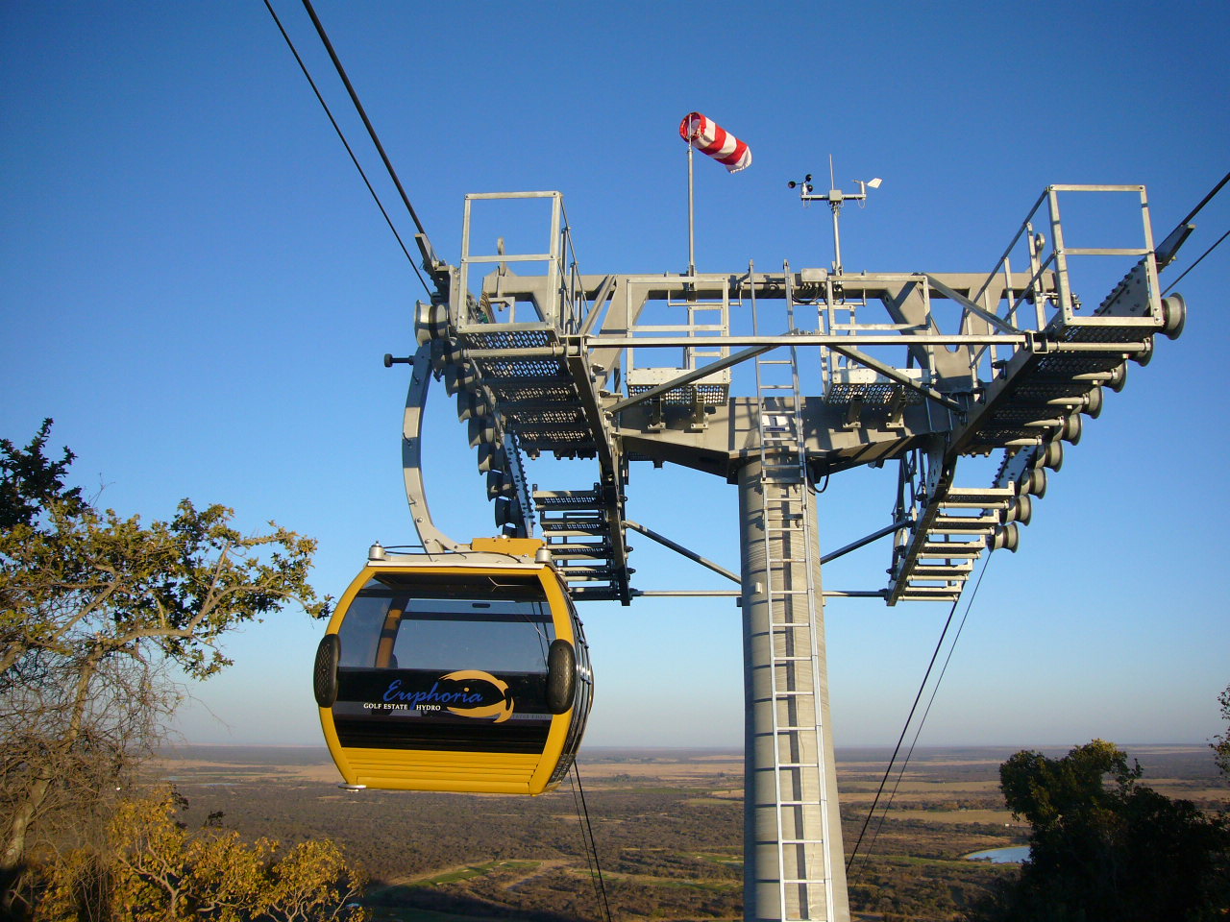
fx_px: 995
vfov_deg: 49.7
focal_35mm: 28
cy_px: 461
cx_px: 615
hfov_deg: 63.4
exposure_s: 1/200
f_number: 5.6
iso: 80
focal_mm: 4.6
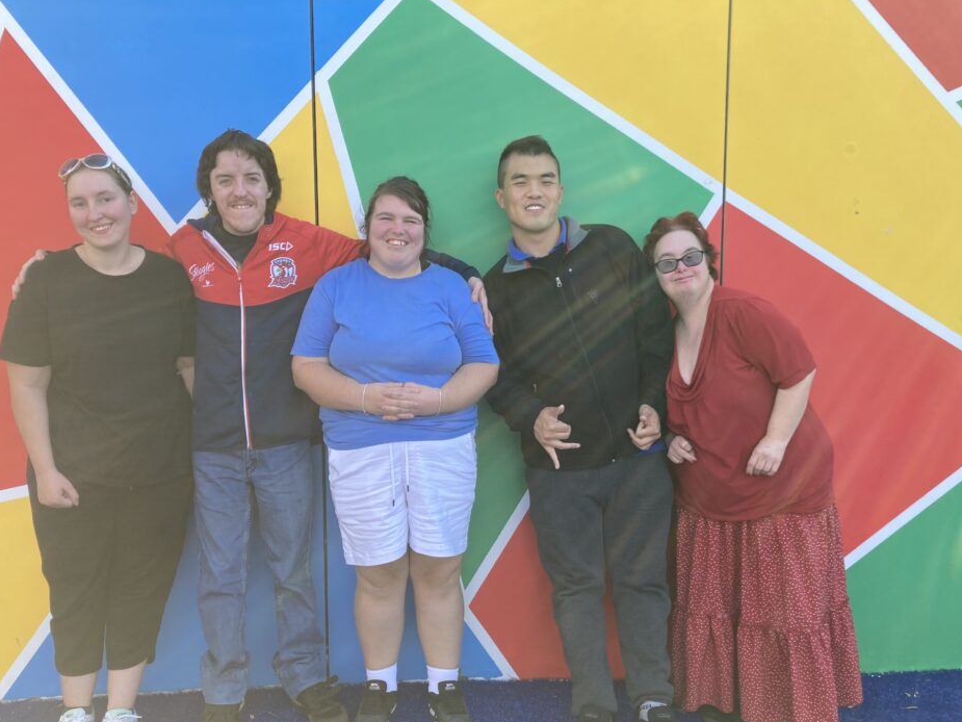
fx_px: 862
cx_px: 456
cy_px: 395
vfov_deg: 45.4
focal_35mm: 31
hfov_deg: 58.3
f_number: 1.8
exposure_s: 1/296
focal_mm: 3.99
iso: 20
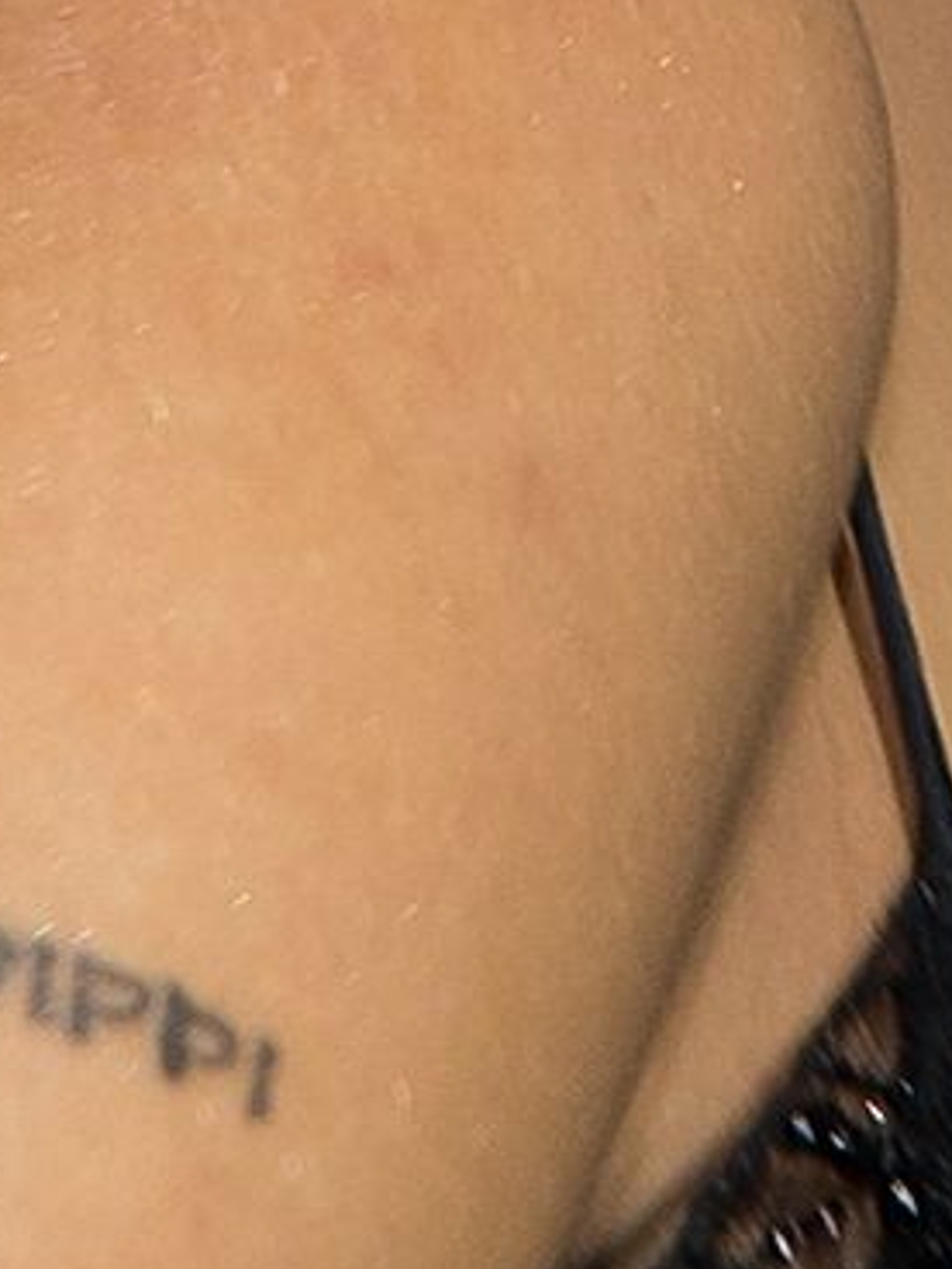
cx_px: 224
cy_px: -1966
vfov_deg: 2.8
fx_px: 25302
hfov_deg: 2.2
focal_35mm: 690
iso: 800
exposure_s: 1/250
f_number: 5.6
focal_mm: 110
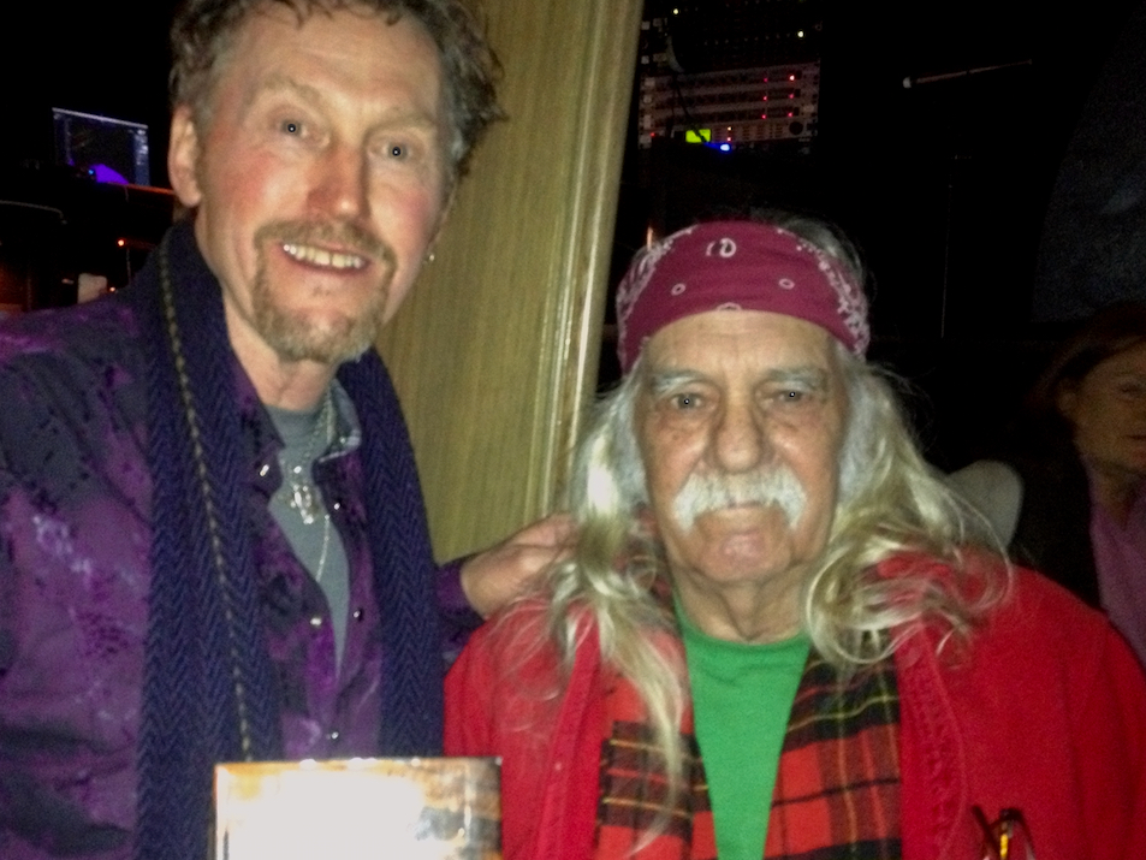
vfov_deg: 30.8
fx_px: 1556
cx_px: 540
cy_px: 515
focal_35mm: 47
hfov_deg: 40.4
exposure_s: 1/16
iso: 640
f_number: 2.4
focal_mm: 4.28
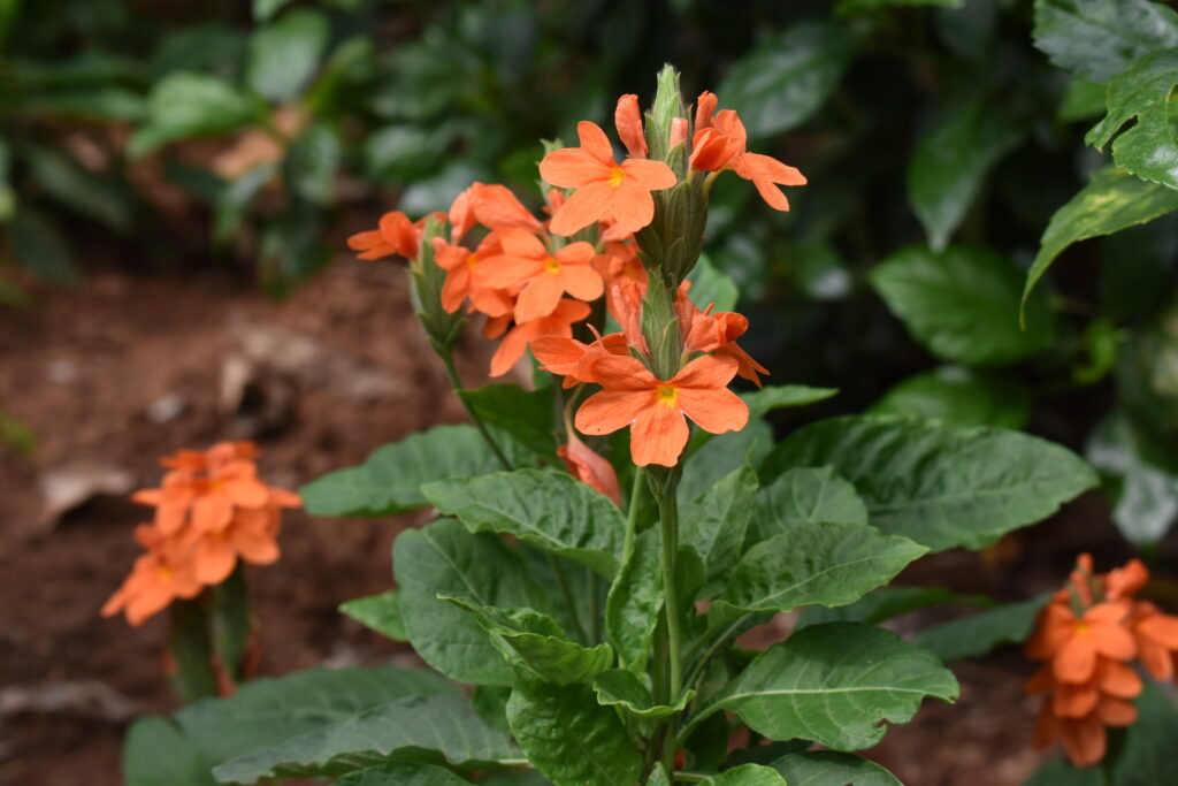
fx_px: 2700
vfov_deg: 16.6
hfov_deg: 24.6
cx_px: 589
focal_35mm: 82
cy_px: 393
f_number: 8
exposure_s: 1/250
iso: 360
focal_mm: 55
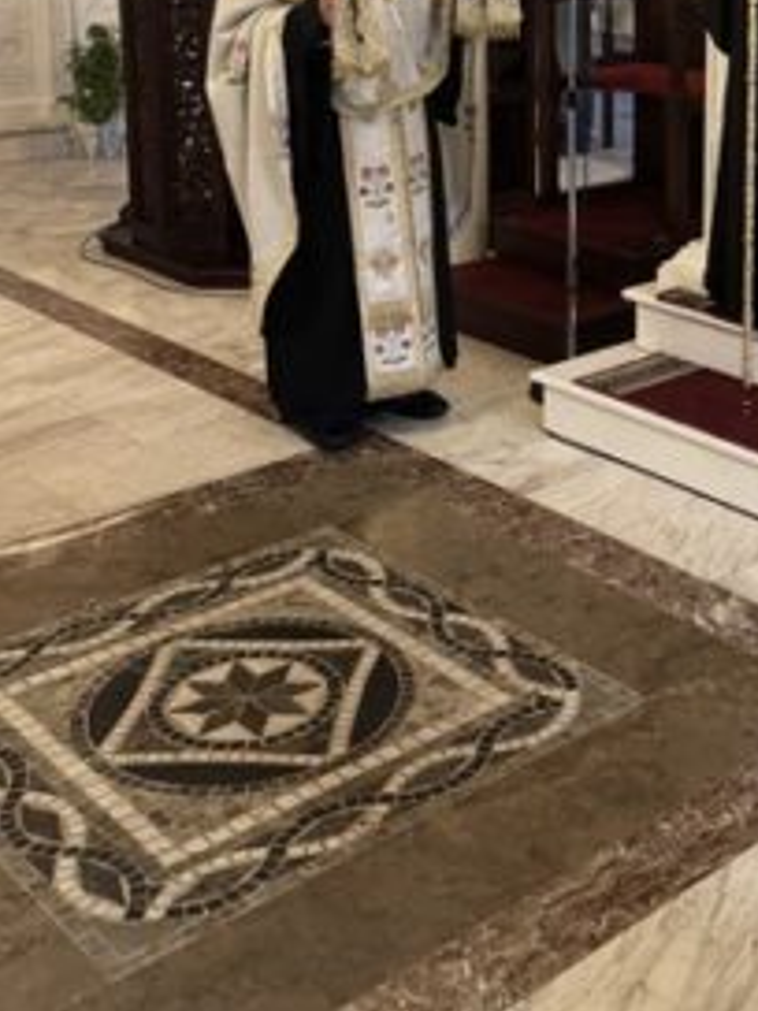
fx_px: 1547
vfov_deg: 34.2
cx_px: 654
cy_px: 108
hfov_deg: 26.8
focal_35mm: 53
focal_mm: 6.76
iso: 400
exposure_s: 1/50
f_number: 1.78
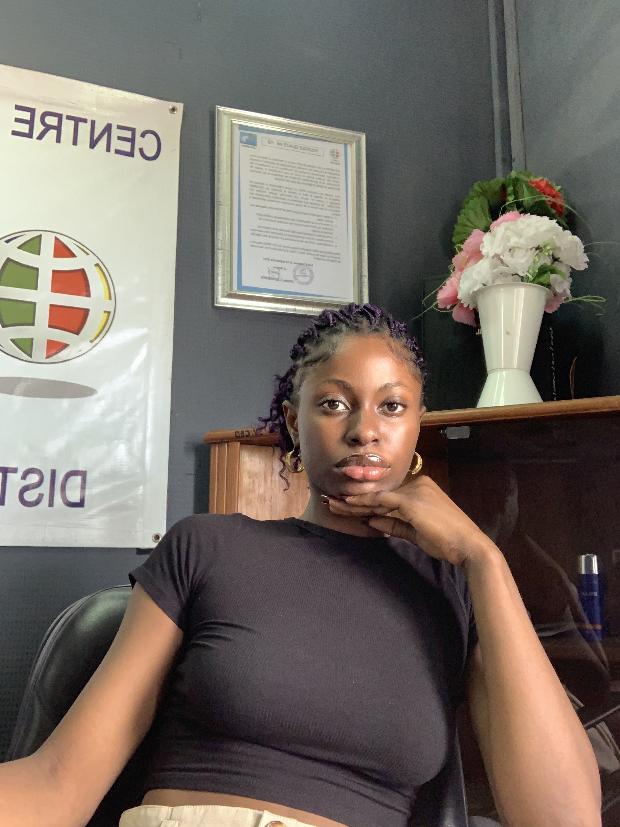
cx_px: 310
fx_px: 764
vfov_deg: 56.8
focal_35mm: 32
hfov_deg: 44.2
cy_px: 414
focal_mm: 2.87
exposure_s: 1/50
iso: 160
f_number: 2.2
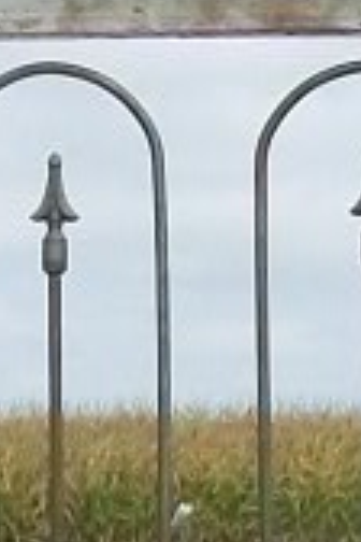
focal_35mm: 286
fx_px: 4302
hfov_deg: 4.8
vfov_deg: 6.9
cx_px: -145
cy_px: 1223
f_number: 4.8
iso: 80
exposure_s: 1/400
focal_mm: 6
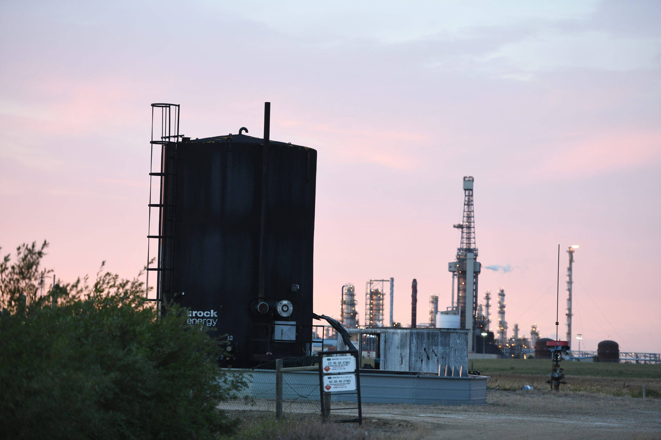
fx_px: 2754
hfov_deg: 13.7
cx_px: 330
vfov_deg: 9.1
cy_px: 220
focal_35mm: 150
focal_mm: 150
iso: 800
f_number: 2.8
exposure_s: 1/200
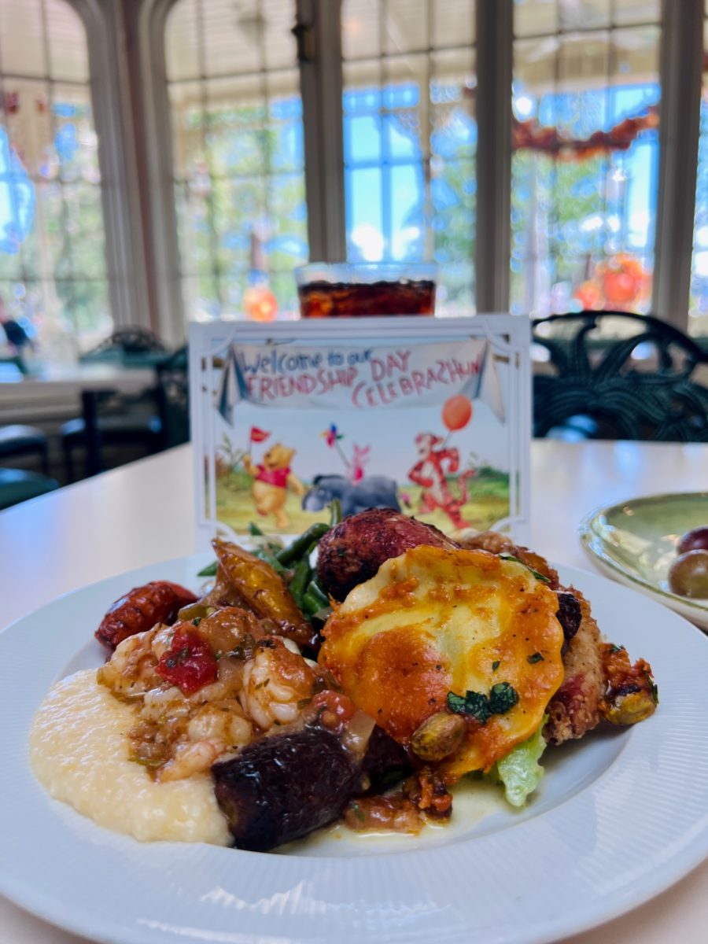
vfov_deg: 67.3
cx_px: 354
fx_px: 709
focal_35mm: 26
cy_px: 472
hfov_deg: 53.1
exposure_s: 1/249
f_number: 1.5
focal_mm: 5.7
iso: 40
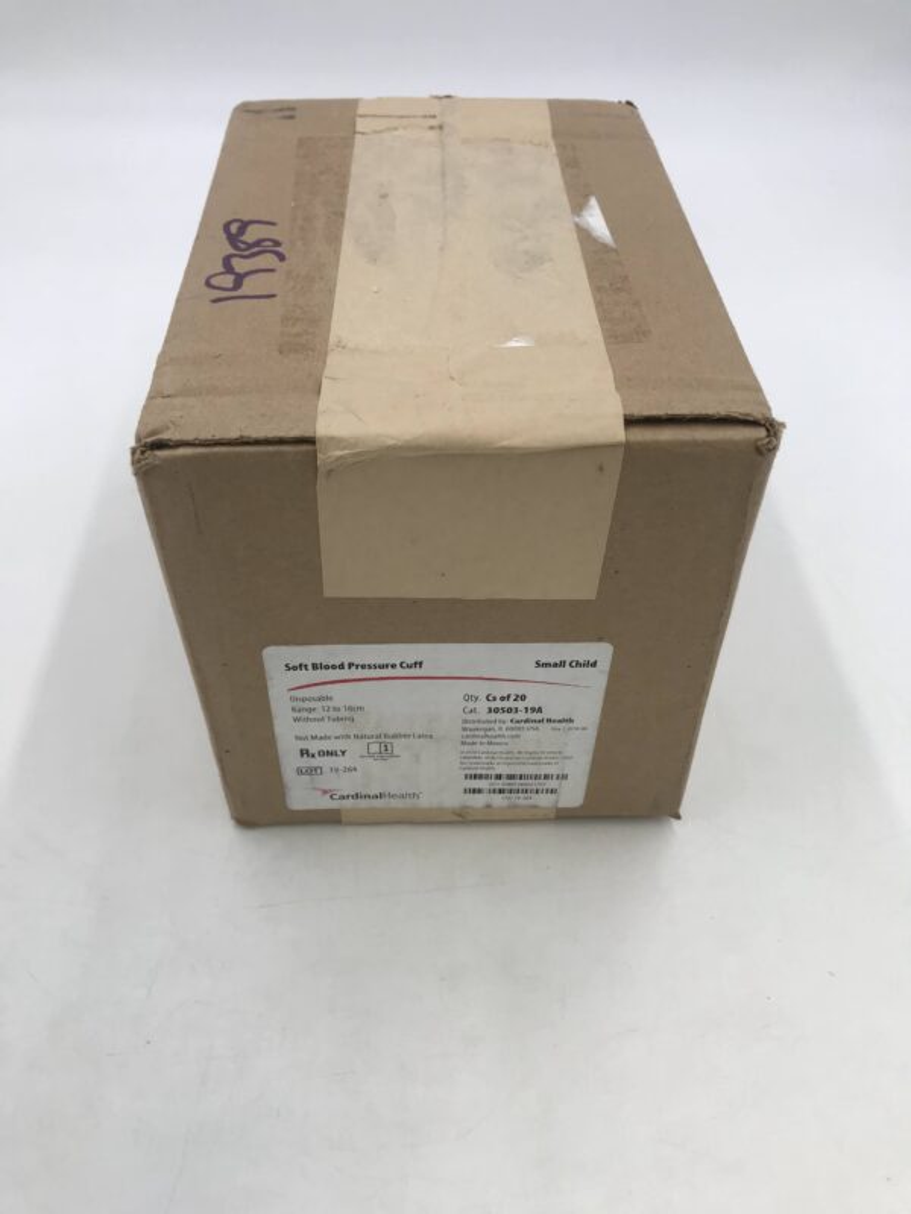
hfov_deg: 49.7
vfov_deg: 63.4
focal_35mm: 28
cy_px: 607
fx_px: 983
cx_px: 456
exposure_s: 1/120
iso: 32
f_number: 1.8
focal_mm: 3.99
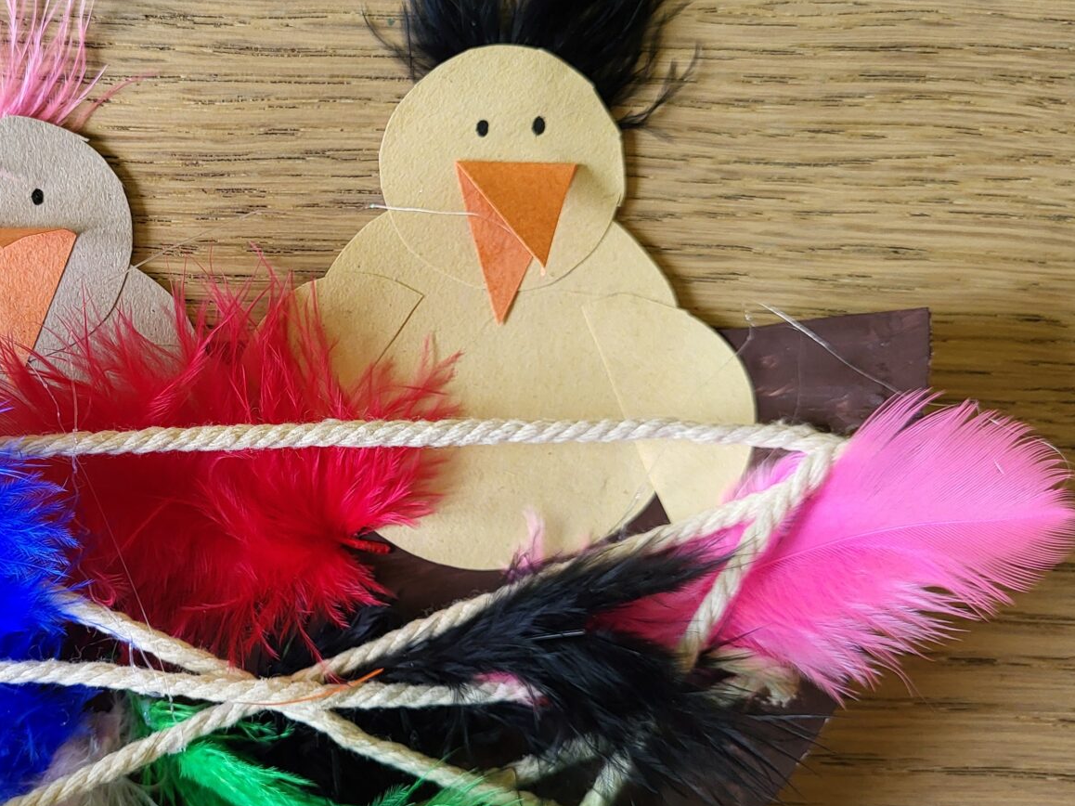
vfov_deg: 31.5
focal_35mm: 46
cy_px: 400
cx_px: 251
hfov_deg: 39.9
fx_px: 1428
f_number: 1.8
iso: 250
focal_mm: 5.4
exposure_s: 1/100
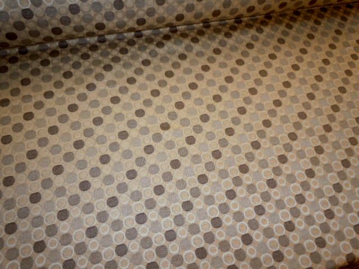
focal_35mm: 28
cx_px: 180
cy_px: 134
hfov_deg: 63.4
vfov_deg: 49.7
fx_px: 290
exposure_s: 1/80
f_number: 3.7
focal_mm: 5
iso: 400
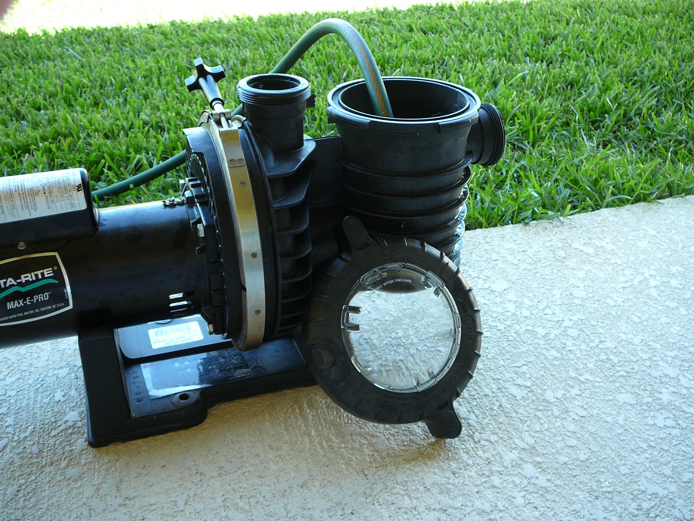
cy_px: 260
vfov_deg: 40.7
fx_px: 702
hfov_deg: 52.6
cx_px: 347
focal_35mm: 35
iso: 100
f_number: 2.8
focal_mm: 5.2
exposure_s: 1/60
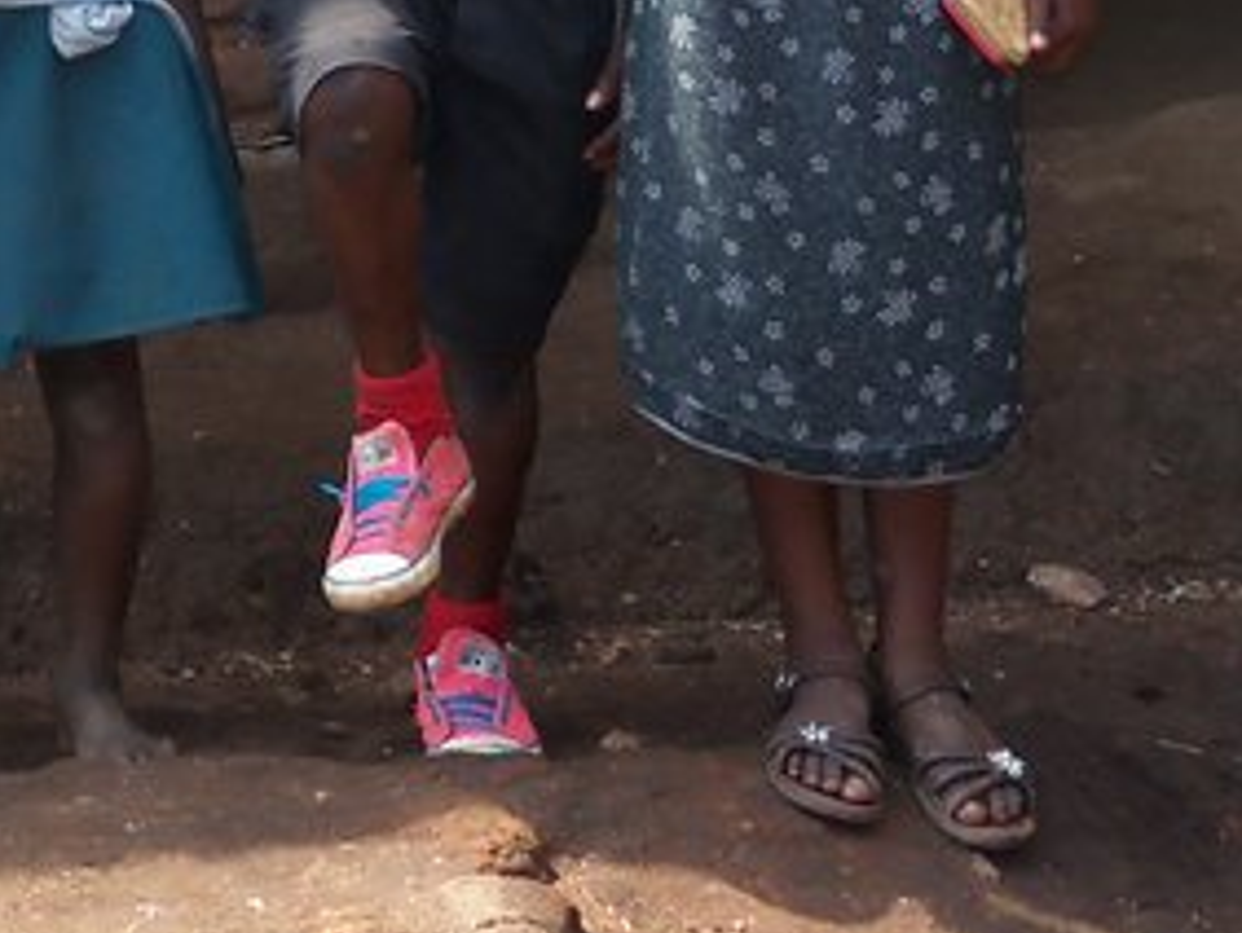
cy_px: -687
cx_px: -652
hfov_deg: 14.4
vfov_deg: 11.0
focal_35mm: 127
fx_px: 4561
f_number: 3.5
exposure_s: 1/160
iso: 64
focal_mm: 6.2
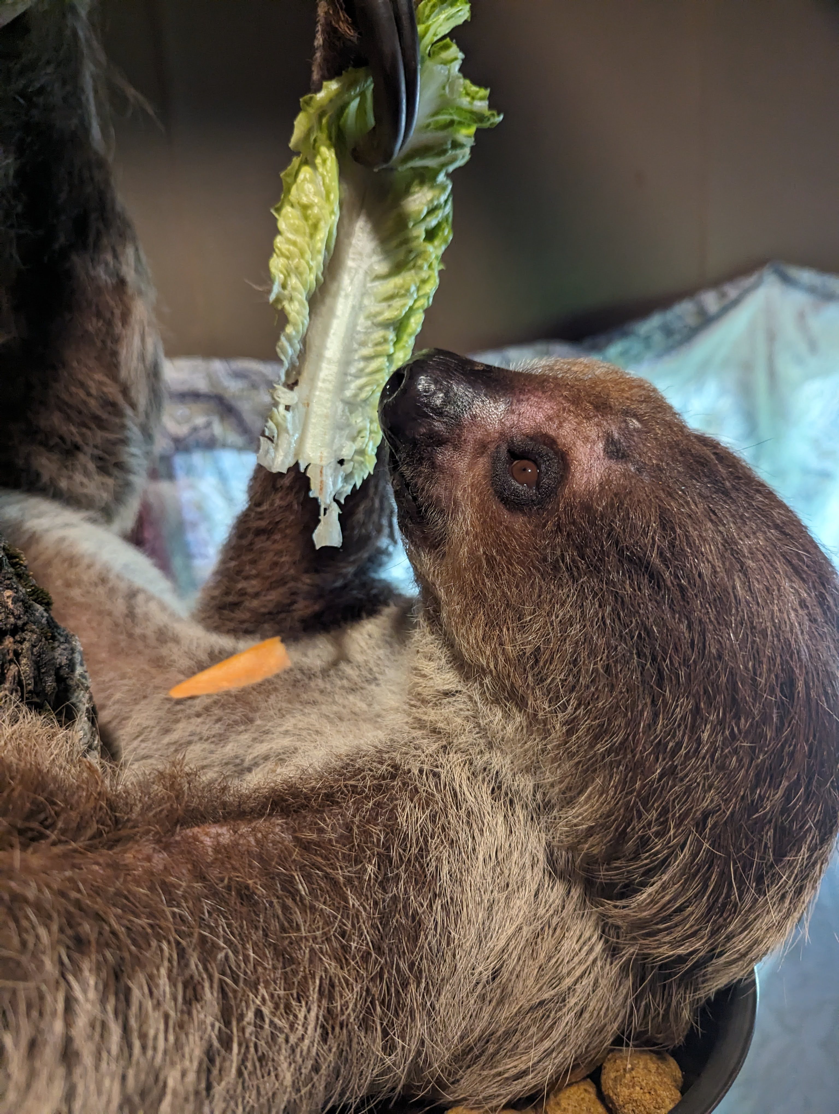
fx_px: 774
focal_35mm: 24
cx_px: 420
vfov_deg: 71.5
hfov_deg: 56.9
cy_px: 557
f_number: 1.85
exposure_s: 1/166
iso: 1079
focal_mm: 6.81
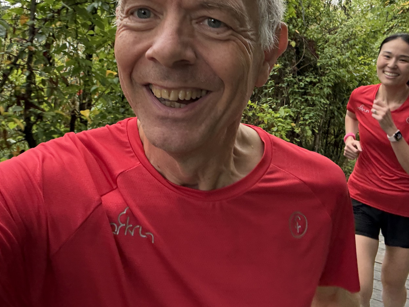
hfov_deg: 50.0
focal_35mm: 37
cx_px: 236
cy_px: 72
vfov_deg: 37.6
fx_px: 437
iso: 80
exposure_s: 1/81
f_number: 1.9
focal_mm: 2.69
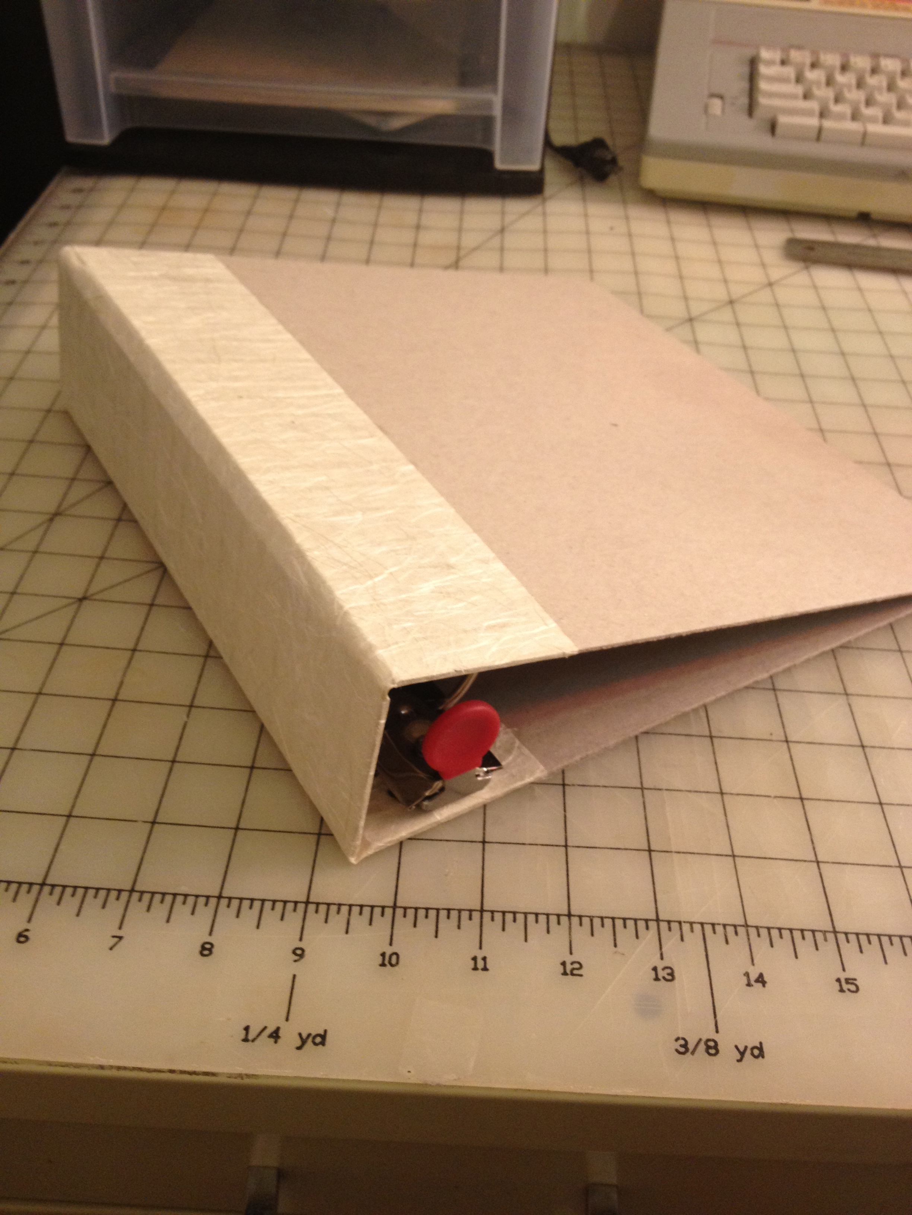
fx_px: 1229
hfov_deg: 40.7
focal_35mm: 35
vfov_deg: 52.6
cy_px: 608
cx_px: 456
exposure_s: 1/20
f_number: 2.4
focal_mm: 4.28
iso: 160
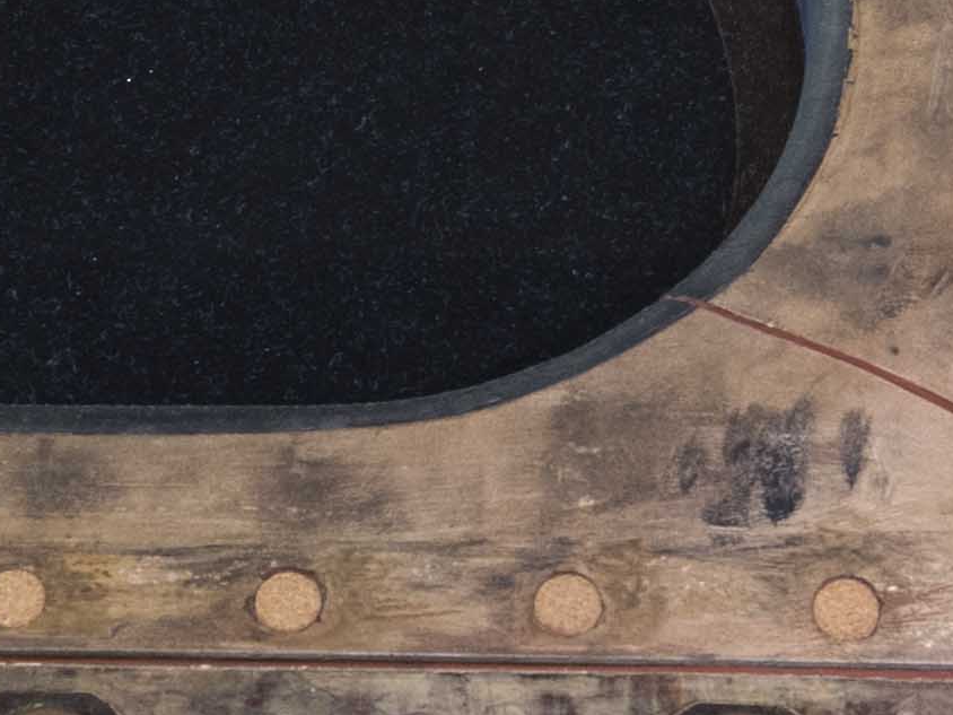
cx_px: 81
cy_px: 112
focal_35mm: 329
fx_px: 9058
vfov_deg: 4.5
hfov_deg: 6.0
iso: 640
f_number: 5
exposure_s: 1/50
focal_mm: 48
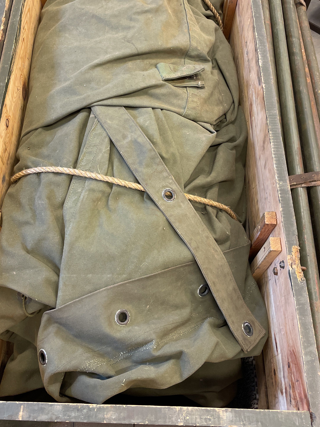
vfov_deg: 51.0
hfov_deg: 39.6
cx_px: 138
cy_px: 167
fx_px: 444
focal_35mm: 36
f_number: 1.6
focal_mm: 4.2
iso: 125
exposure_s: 1/50
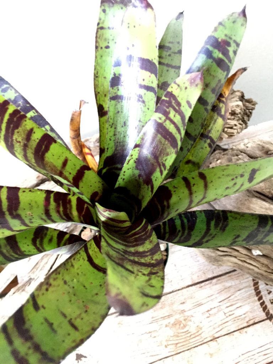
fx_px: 305
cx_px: 136
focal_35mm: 29
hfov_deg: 48.2
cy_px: 182
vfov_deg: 61.7
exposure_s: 1/15
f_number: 2.2
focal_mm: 4.15
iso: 1000
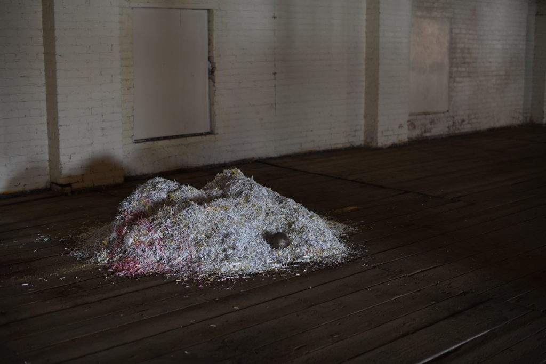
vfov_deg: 27.0
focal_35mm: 50
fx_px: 758
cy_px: 182
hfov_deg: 39.6
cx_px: 273
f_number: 2.2
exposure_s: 1/8
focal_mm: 50
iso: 125
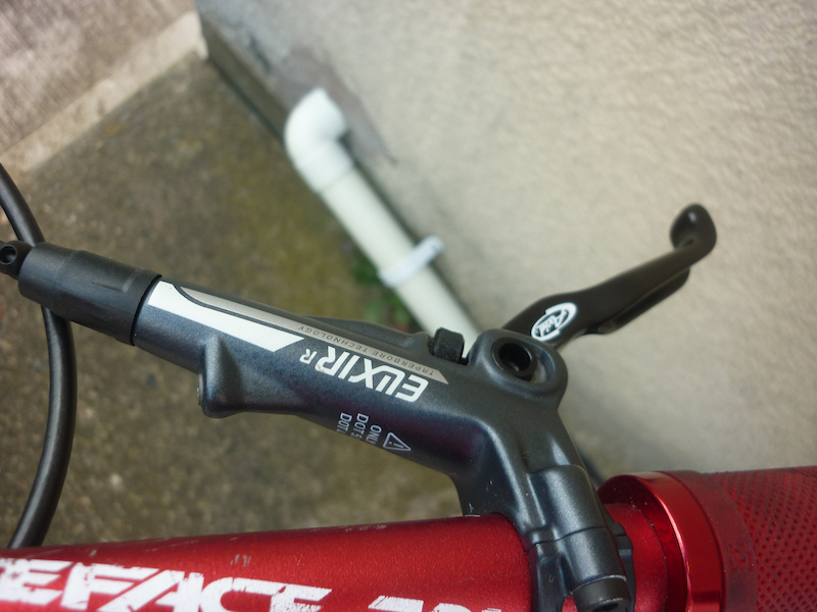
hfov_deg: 55.4
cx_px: 408
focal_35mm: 33
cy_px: 306
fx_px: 779
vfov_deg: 42.9
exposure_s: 1/80
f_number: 2.8
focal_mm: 5.5
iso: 80
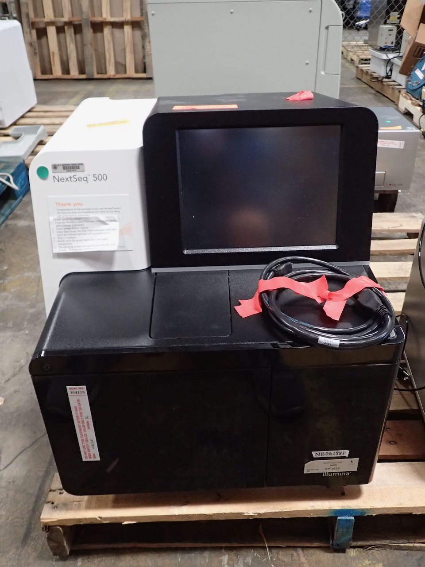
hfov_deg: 46.8
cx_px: 212
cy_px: 284
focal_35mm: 30
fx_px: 491
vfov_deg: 60.0
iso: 640
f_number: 2.3
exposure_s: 1/30
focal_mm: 5.5
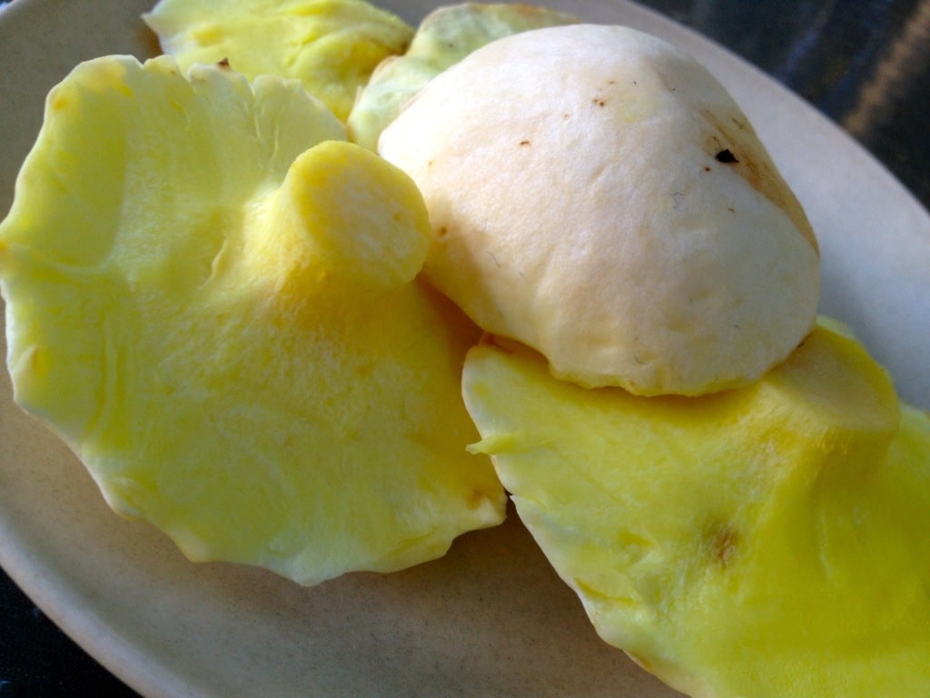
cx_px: 465
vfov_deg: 40.7
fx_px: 940
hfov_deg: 52.6
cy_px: 349
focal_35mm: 35
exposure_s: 1/30
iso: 80
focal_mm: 4.28
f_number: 2.4
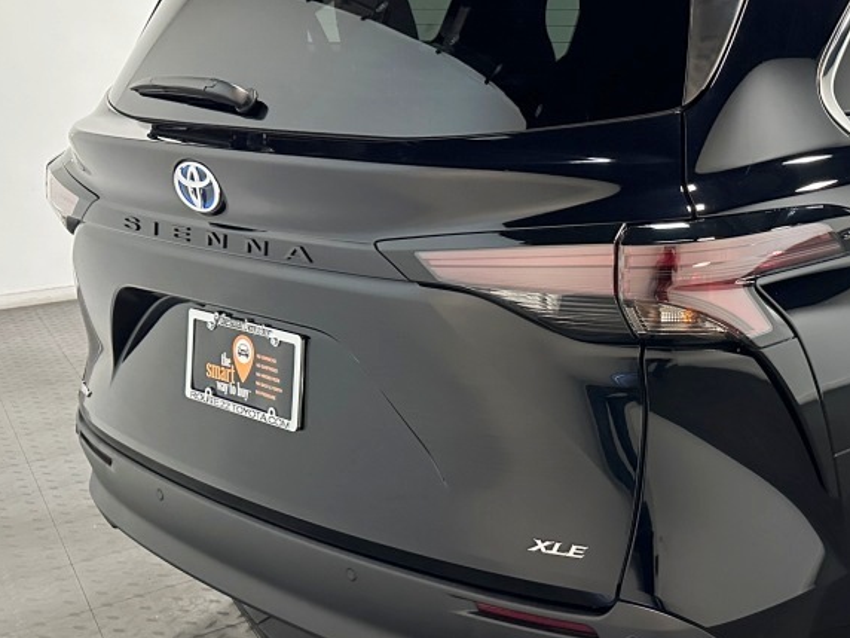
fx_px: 1056
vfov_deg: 33.6
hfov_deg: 41.9
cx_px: 681
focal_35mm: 43
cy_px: 330
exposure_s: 1/60
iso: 800
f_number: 1.78
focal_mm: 6.86
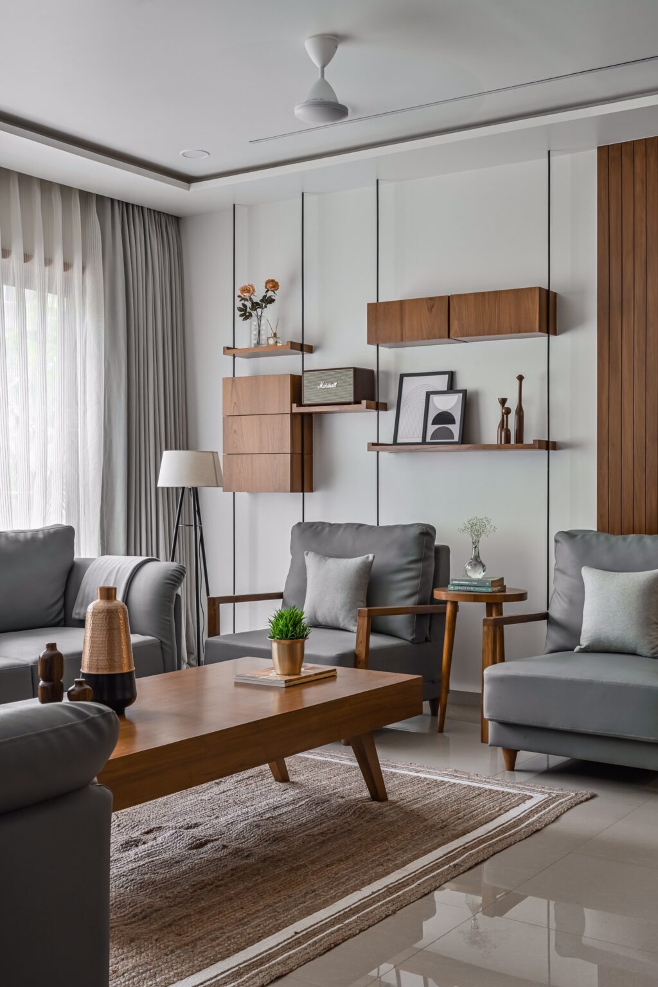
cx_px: 329
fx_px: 1097
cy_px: 494
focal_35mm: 40
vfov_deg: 48.5
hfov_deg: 33.4
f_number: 11
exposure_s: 1/1.25
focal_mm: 40
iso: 100
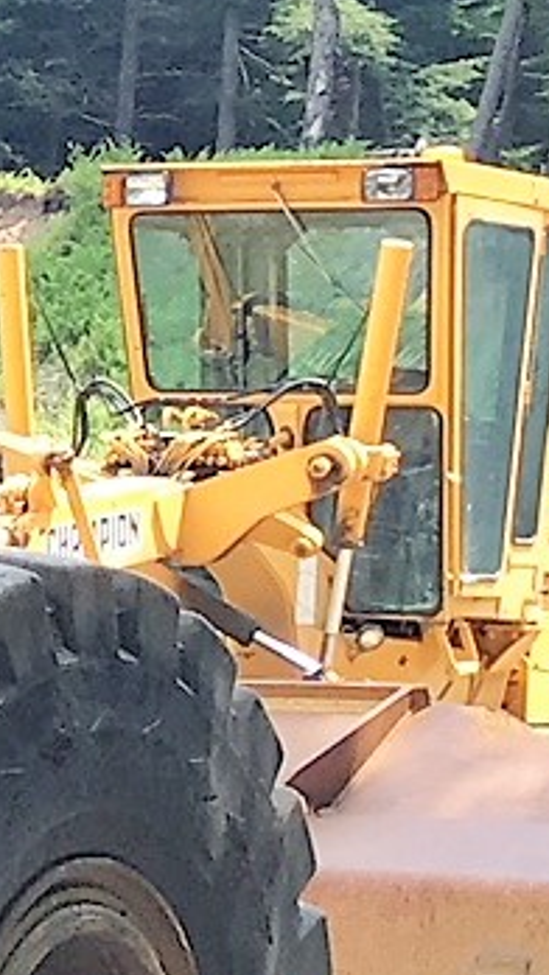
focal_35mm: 183
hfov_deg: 5.6
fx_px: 4731
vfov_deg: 11.7
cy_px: 670
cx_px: -1784
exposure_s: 1/178
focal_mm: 4.15
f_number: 2.2
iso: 25
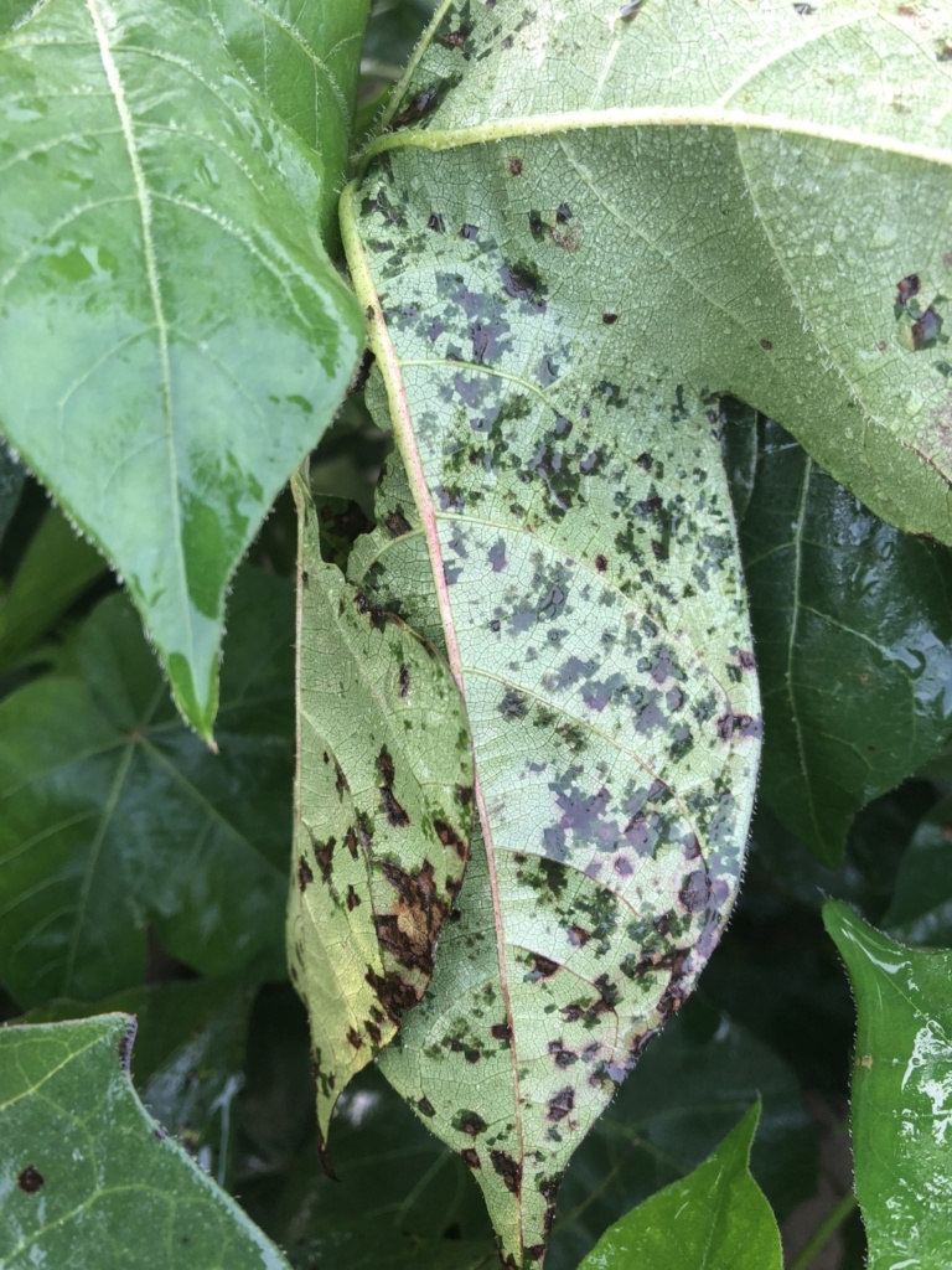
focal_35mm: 28
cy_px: 635
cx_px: 476
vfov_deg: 63.4
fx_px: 1027
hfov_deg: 49.7
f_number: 1.8
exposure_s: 1/120
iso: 40
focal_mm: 3.99
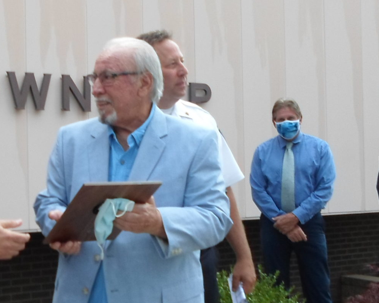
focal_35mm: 63
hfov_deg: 28.8
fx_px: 706
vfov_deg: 24.2
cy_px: 177
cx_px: 35
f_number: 2.5
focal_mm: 4.5
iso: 80
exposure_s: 1/45
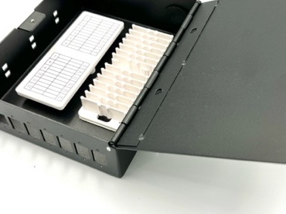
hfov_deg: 42.1
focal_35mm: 45
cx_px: 155
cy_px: 110
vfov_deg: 32.1
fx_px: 372
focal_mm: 5.1
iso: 50
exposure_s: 1/422
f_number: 1.6
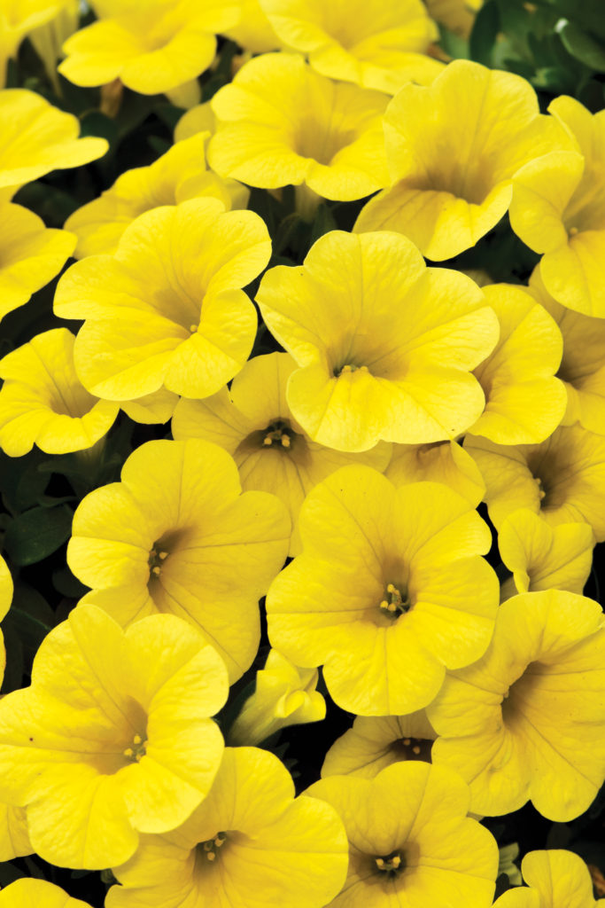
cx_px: 302
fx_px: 3969
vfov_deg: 13.0
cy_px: 454
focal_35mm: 158
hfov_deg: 8.7
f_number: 10
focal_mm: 105
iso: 100
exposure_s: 1/80
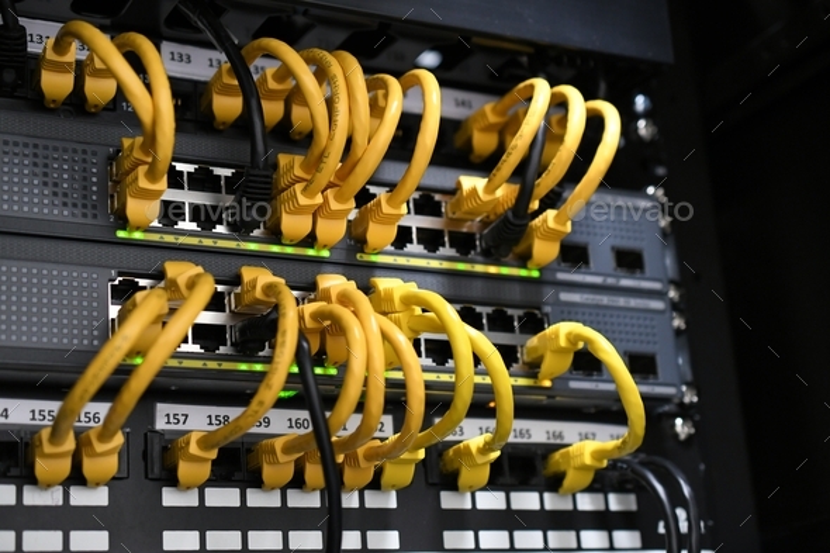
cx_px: 415
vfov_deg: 22.6
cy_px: 276
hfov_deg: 33.4
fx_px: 1383
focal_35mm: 60
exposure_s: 1/50
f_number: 4
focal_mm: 40
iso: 1600
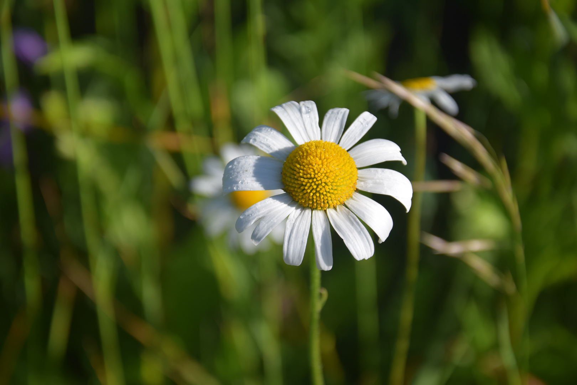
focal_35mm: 112
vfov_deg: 12.2
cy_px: 192
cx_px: 288
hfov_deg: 18.2
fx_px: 1803
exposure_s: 1/800
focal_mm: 75
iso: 200
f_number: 5.3
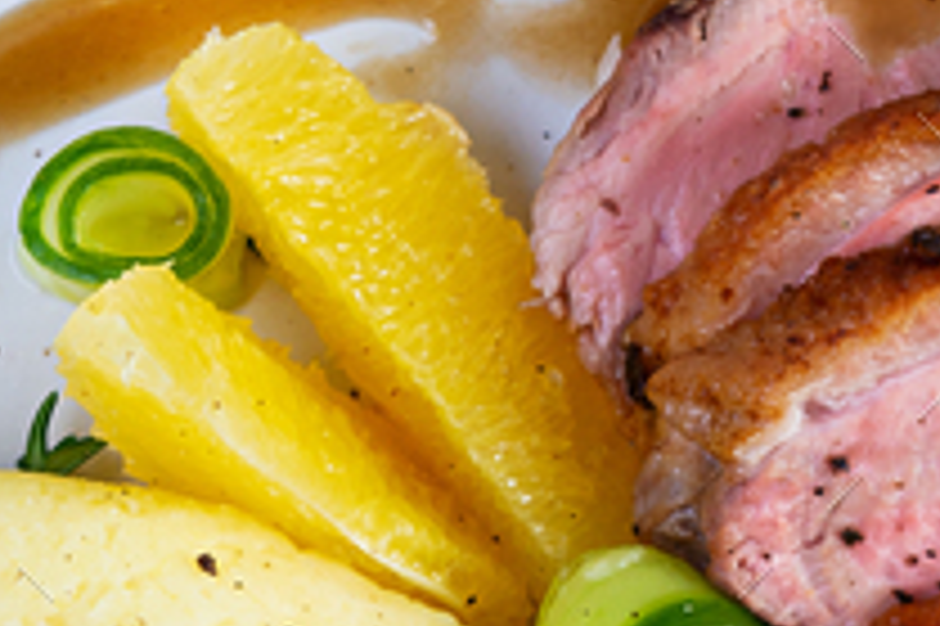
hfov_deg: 5.9
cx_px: 1048
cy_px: 907
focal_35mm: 350
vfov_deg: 3.9
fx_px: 9135
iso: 100
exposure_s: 1/160
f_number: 7.1
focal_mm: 55
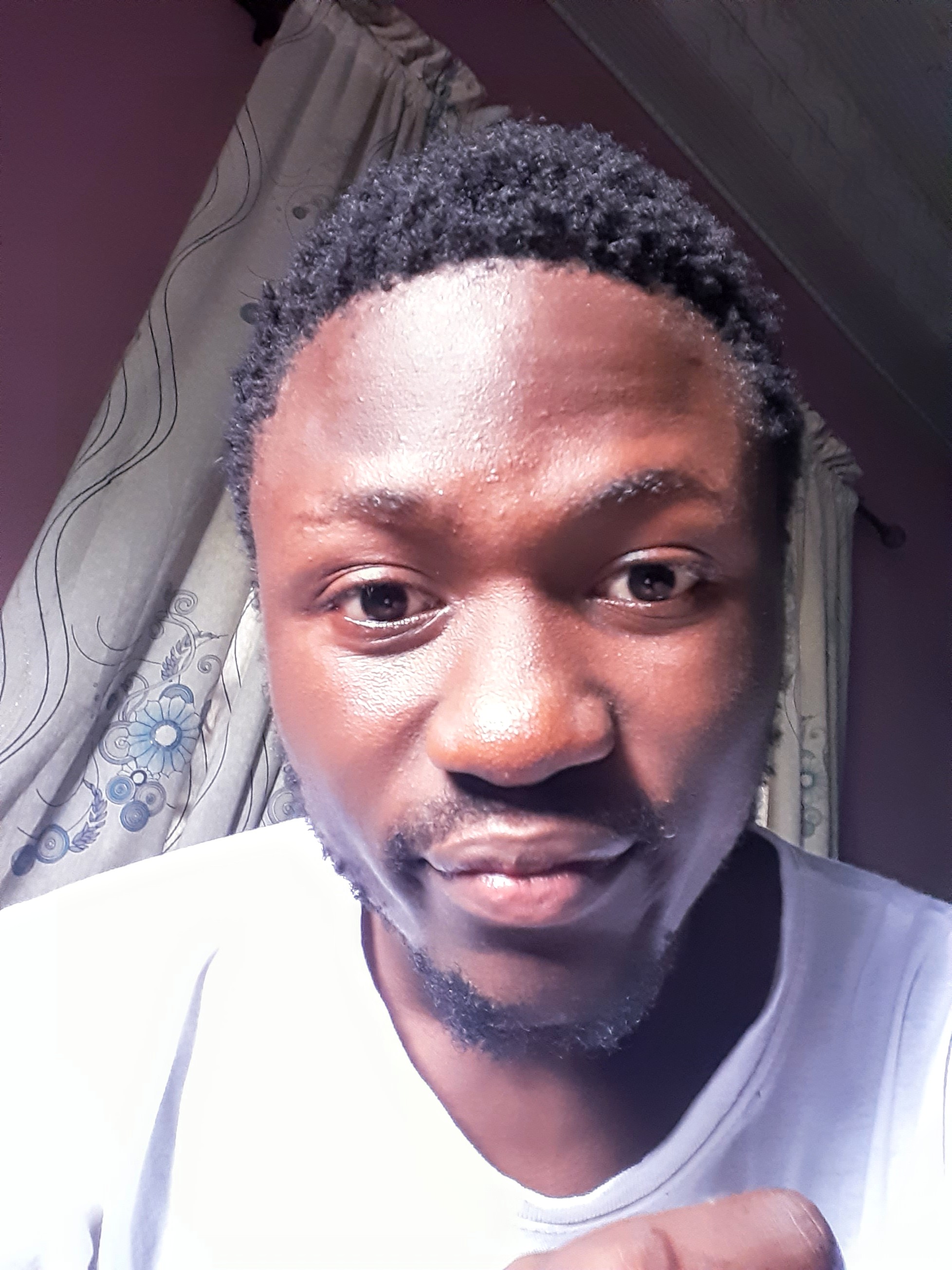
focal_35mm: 31
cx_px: 476
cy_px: 635
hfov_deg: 45.4
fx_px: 1137
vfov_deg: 58.4
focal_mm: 2.61
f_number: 2
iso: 400
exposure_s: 1/10
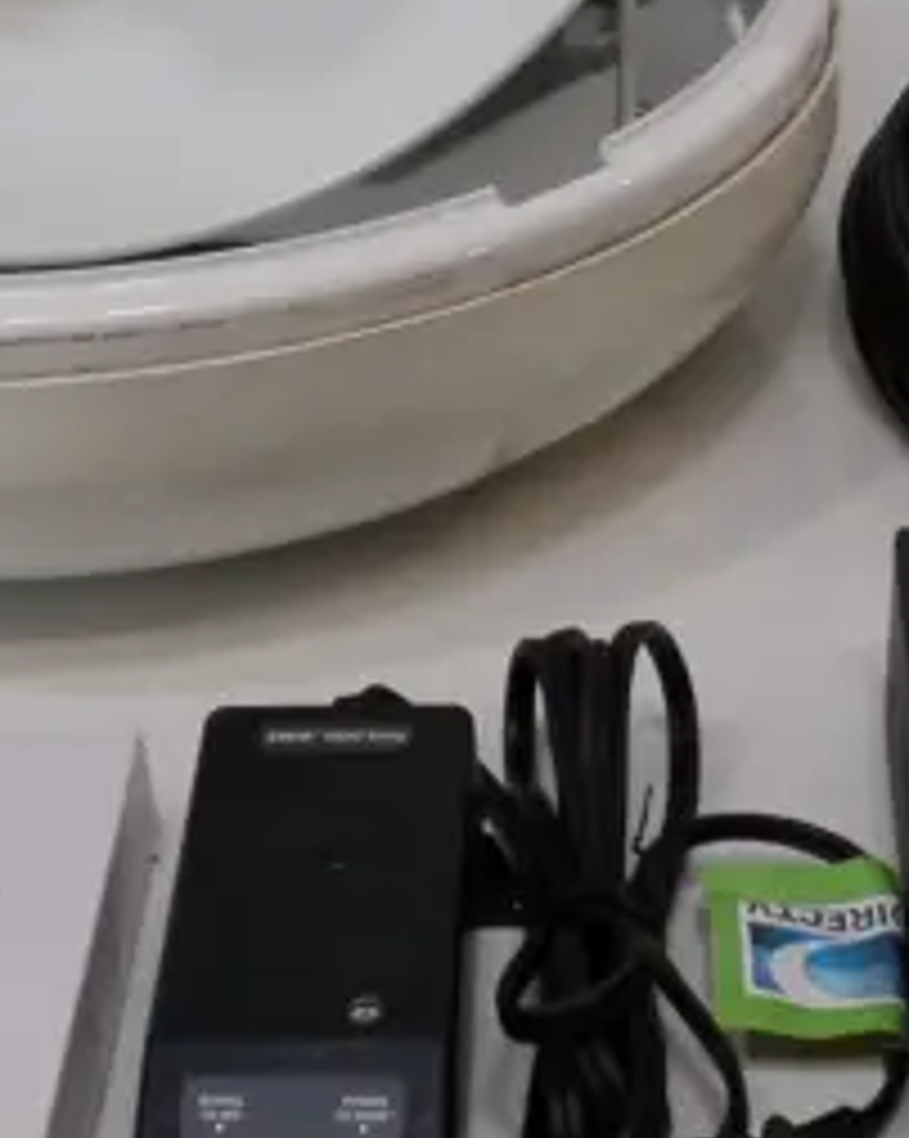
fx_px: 2929
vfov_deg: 21.5
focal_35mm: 87
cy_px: 108
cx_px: 551
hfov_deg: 17.6
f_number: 2.5
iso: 80
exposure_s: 1/60
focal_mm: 4.5
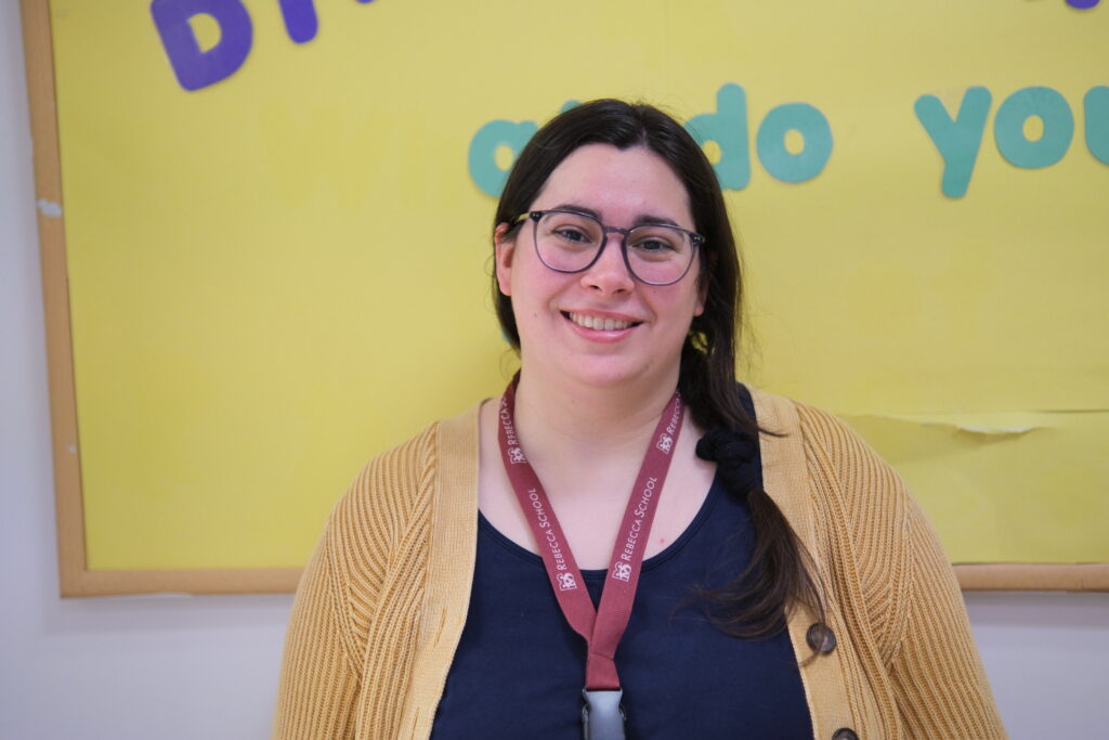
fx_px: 1540
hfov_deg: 39.6
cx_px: 554
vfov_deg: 27.0
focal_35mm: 50
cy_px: 370
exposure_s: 1/34
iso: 800
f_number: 1.4
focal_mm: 33
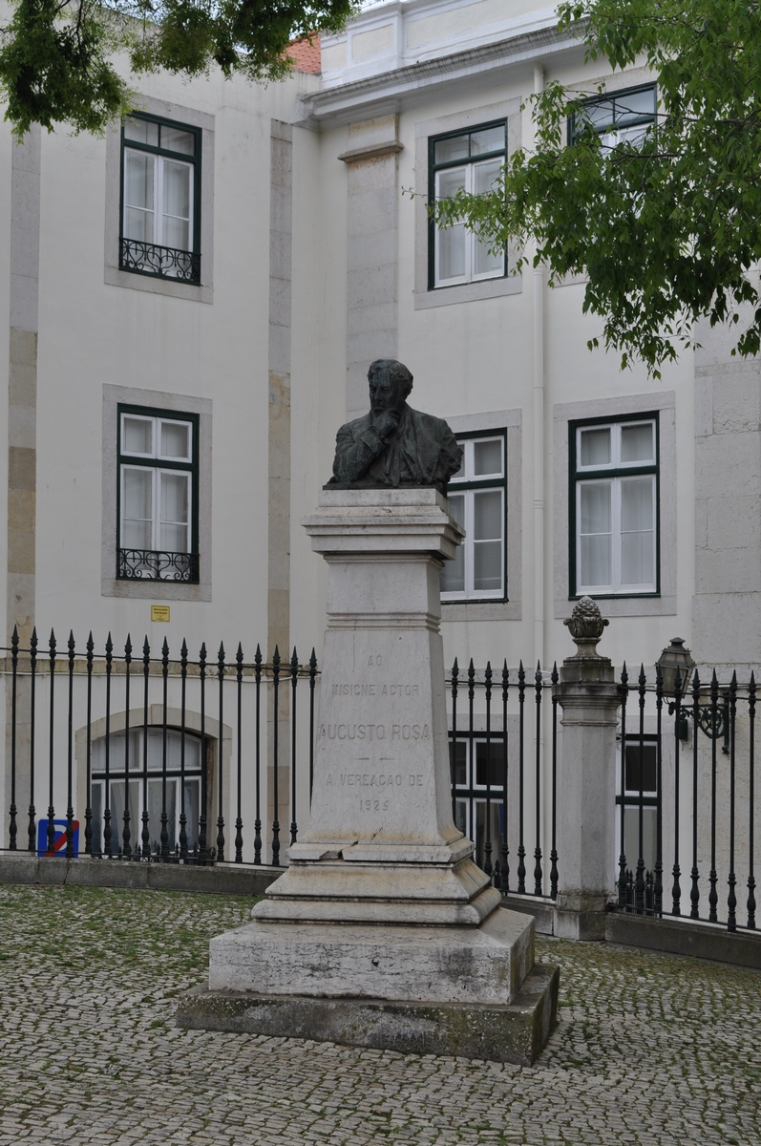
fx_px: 1907
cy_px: 573
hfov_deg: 22.6
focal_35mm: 60
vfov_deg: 33.4
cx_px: 380
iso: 200
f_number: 9
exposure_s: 1/320
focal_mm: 40
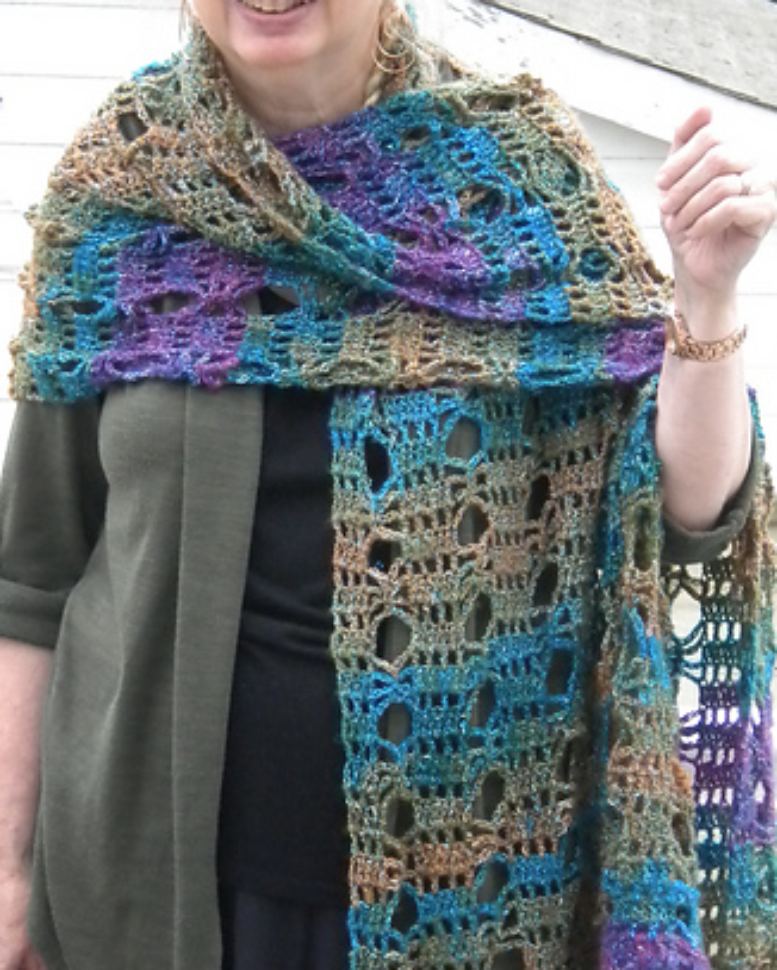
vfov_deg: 12.0
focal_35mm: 161
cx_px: 429
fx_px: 4625
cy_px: 582
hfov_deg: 9.6
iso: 400
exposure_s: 1/432
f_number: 5.9
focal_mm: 18.9
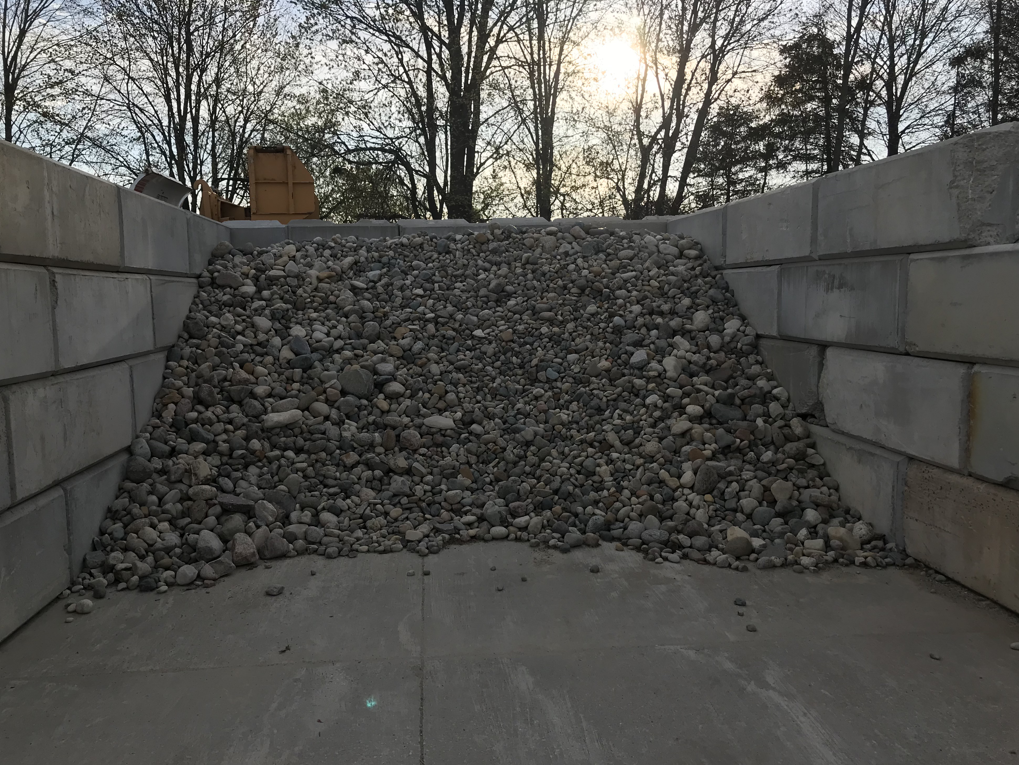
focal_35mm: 29
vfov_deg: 48.2
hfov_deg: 61.6
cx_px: 495
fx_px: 854
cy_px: 386
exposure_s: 1/1473
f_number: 1.8
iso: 20
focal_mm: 3.99
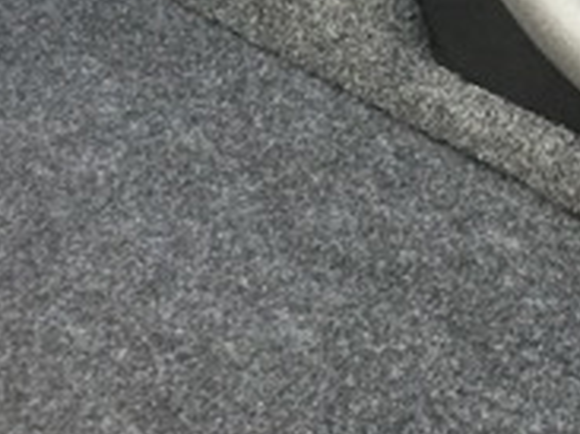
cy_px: 6
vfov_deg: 11.5
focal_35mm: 127
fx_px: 2127
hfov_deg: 15.3
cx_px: 567
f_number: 2.2
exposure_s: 1/30
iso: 40
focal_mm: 4.15
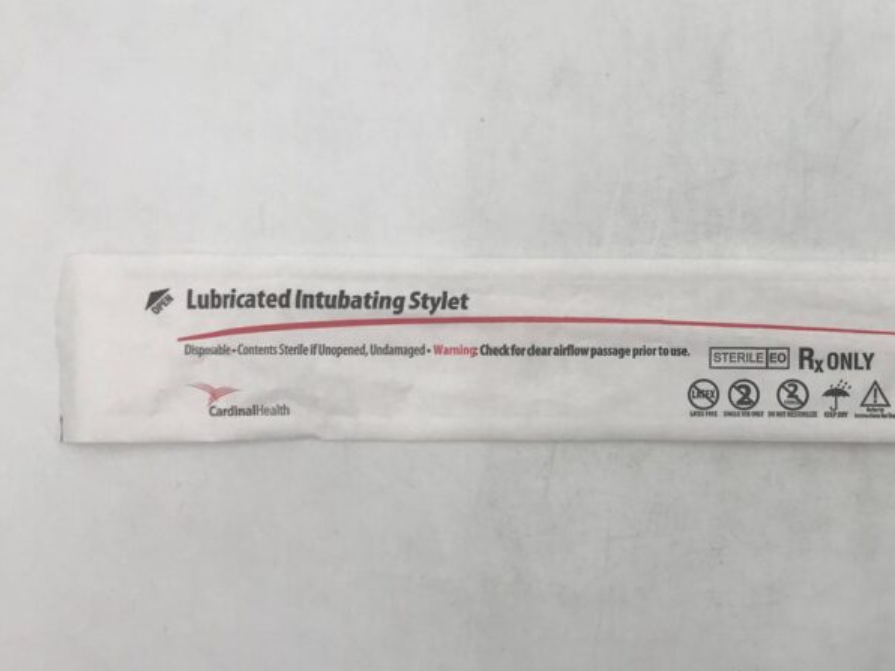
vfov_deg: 30.9
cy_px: 323
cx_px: 724
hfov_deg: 38.8
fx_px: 1215
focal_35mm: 47
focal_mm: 3.99
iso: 20
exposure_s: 1/310
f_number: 1.8
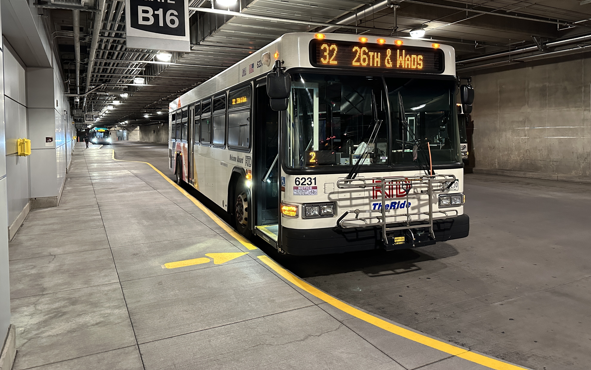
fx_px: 419
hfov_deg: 70.4
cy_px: 145
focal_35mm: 26
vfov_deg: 47.3
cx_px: 292
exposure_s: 1/50
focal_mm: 6.86
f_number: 1.78
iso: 640
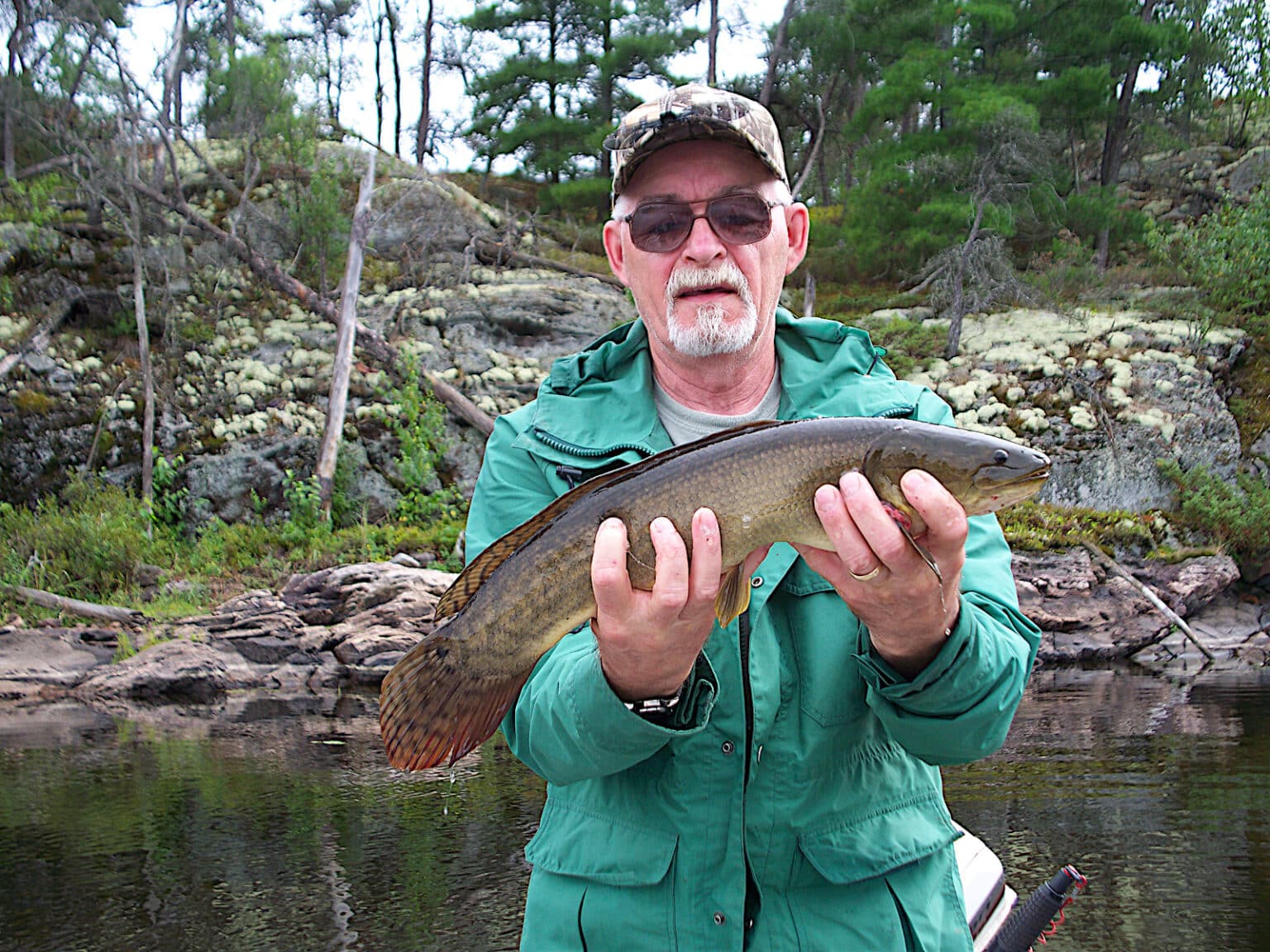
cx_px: 635
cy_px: 476
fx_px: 1724
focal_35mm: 47
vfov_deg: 30.9
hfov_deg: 40.4
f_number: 2.9
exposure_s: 1/200
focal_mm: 9.86
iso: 64
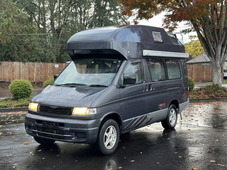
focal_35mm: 48
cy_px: 85
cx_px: 114
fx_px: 315
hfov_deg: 39.6
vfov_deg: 30.3
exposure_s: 1/77
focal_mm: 6.86
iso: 80
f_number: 1.78
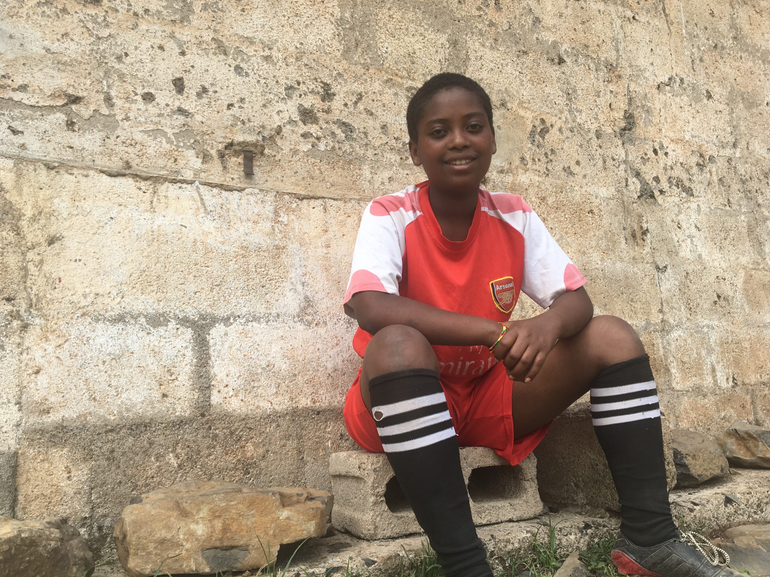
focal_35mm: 30
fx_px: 667
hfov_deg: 60.0
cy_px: 279
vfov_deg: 46.8
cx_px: 375
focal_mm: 4.15
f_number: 2.2
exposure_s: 1/403
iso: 25
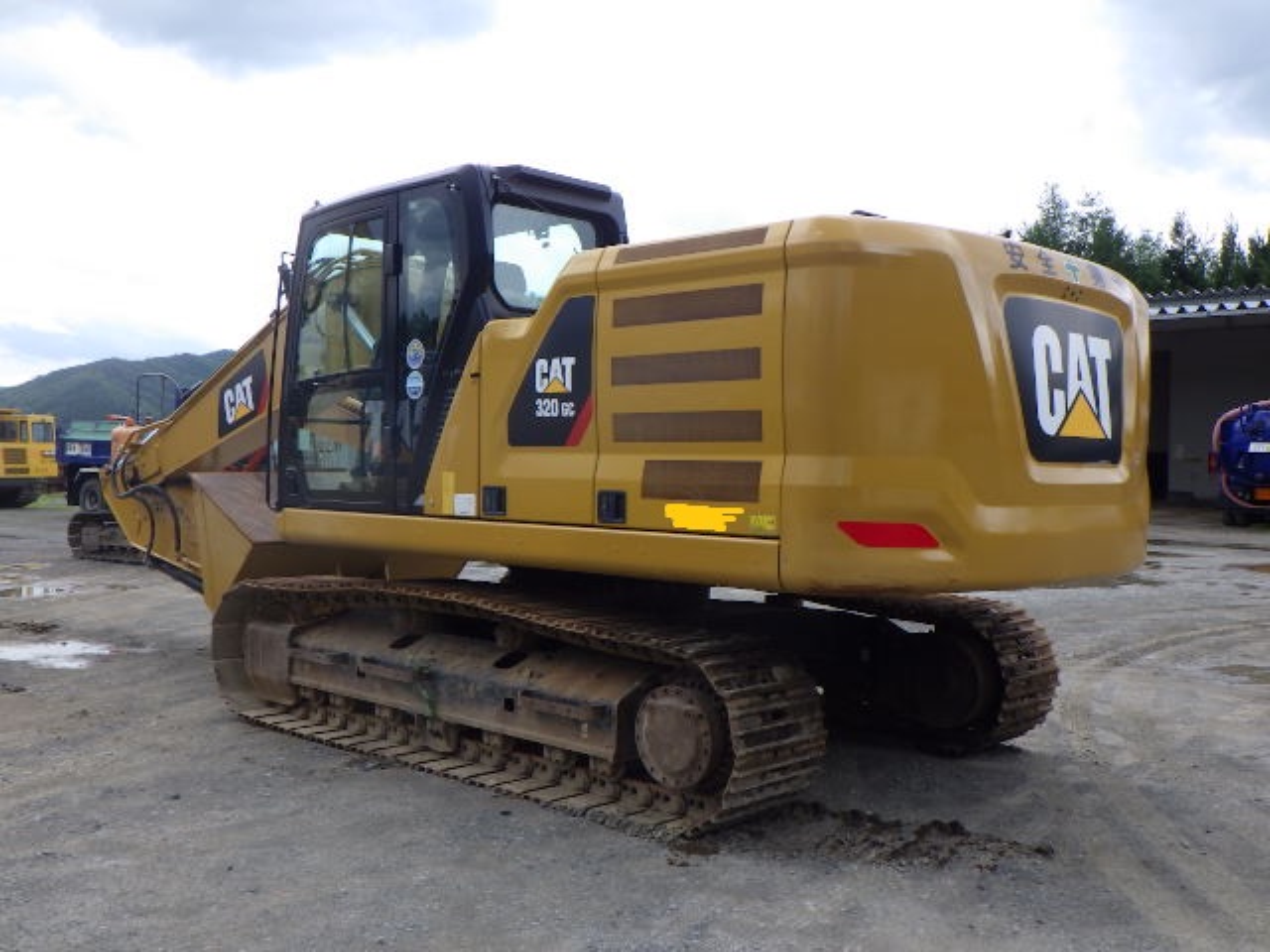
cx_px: 635
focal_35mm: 34
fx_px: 1247
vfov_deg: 41.8
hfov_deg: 54.0
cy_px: 476
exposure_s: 1/400
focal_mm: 6.1
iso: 125
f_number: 4.6
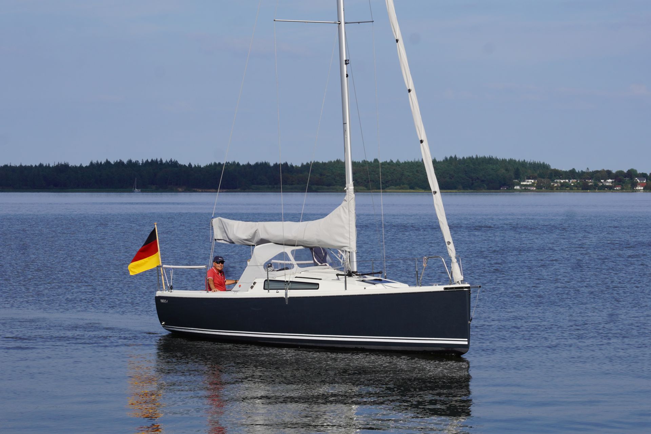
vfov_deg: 13.0
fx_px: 1899
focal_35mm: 105
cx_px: 326
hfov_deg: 19.5
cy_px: 217
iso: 100
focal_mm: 70
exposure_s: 1/320
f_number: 10
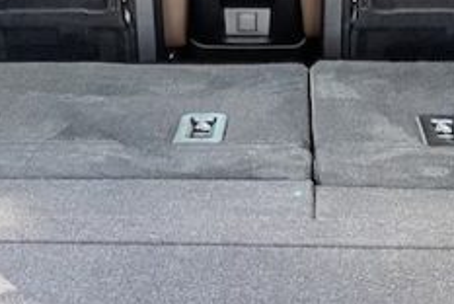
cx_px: 212
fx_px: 1124
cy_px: 0
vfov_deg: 15.1
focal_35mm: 89
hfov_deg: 22.8
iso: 250
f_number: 1.8
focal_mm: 4.25
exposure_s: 1/60
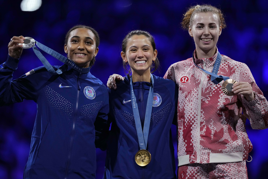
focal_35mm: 300
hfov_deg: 6.9
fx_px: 2233
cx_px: 134
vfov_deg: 4.6
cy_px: 90
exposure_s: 1/1600
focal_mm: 300
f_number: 2.8
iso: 2500
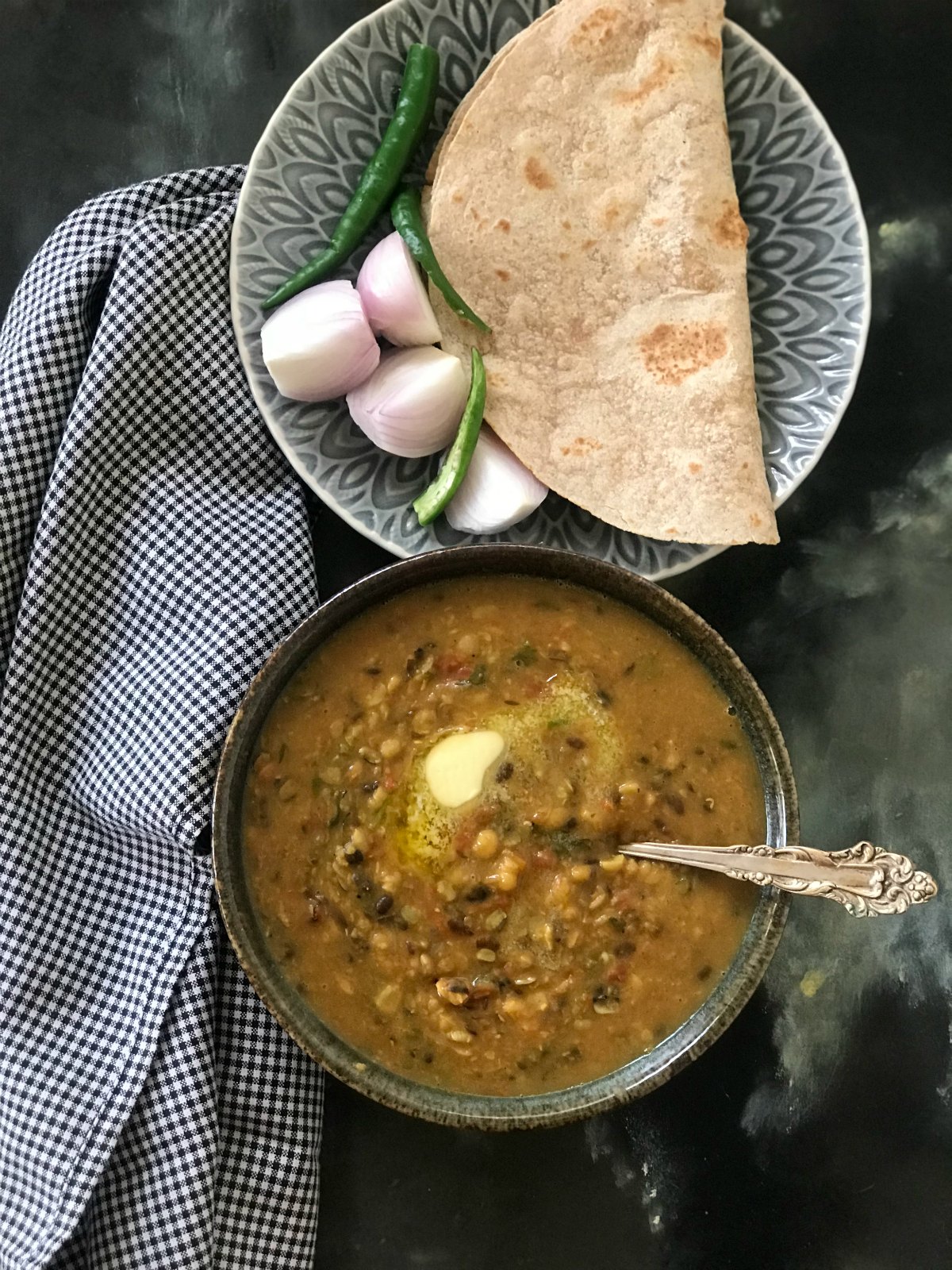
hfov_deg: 25.7
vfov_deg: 33.8
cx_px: 476
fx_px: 2090
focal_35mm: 57
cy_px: 635
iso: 250
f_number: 2.8
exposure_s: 1/50
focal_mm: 6.6
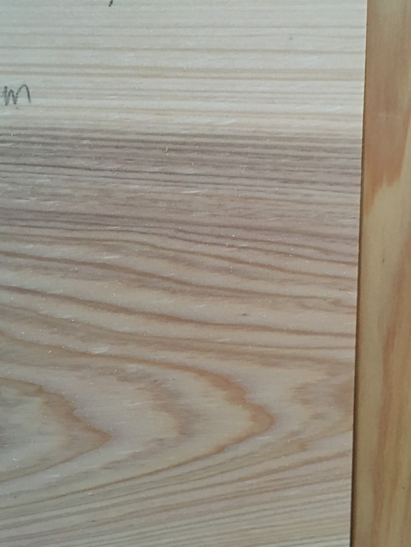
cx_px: 206
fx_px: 459
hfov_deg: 48.2
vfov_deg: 61.7
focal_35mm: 29
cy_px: 274
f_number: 2.2
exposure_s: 1/15
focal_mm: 4.15
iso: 400
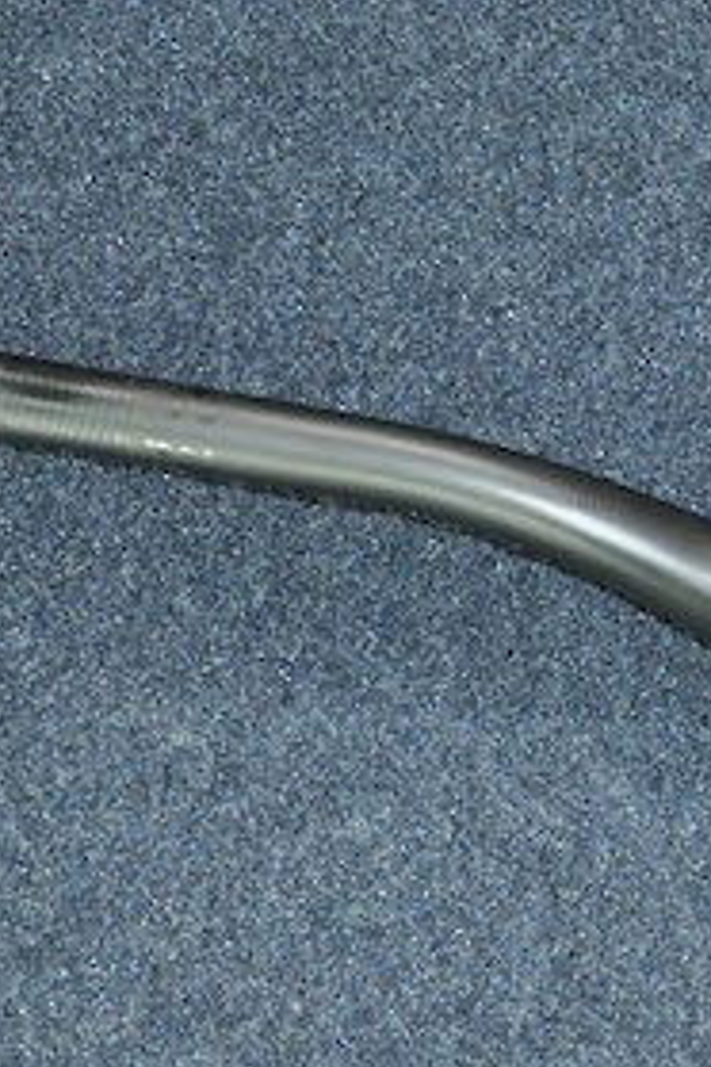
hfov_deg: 12.8
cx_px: 963
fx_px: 3051
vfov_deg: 19.8
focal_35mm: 103
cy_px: 369
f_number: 3.8
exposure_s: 1/60
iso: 800
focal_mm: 24
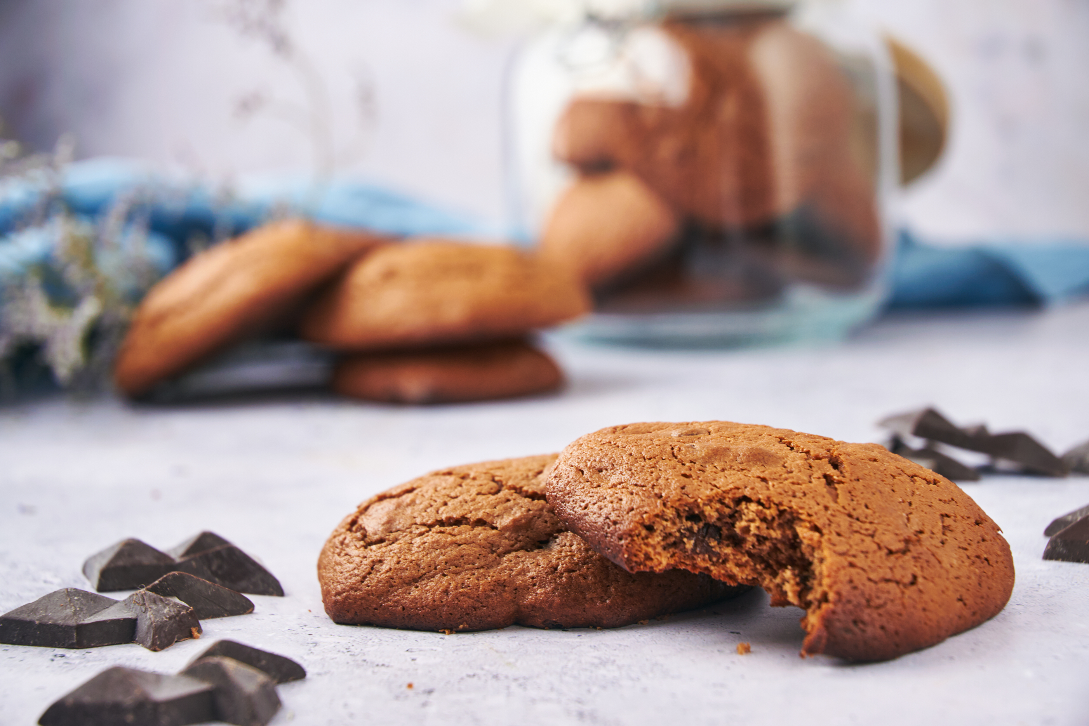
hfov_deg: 19.5
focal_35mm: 105
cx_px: 544
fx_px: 3176
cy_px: 363
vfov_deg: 13.0
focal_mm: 70
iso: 100
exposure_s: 1/100
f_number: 8
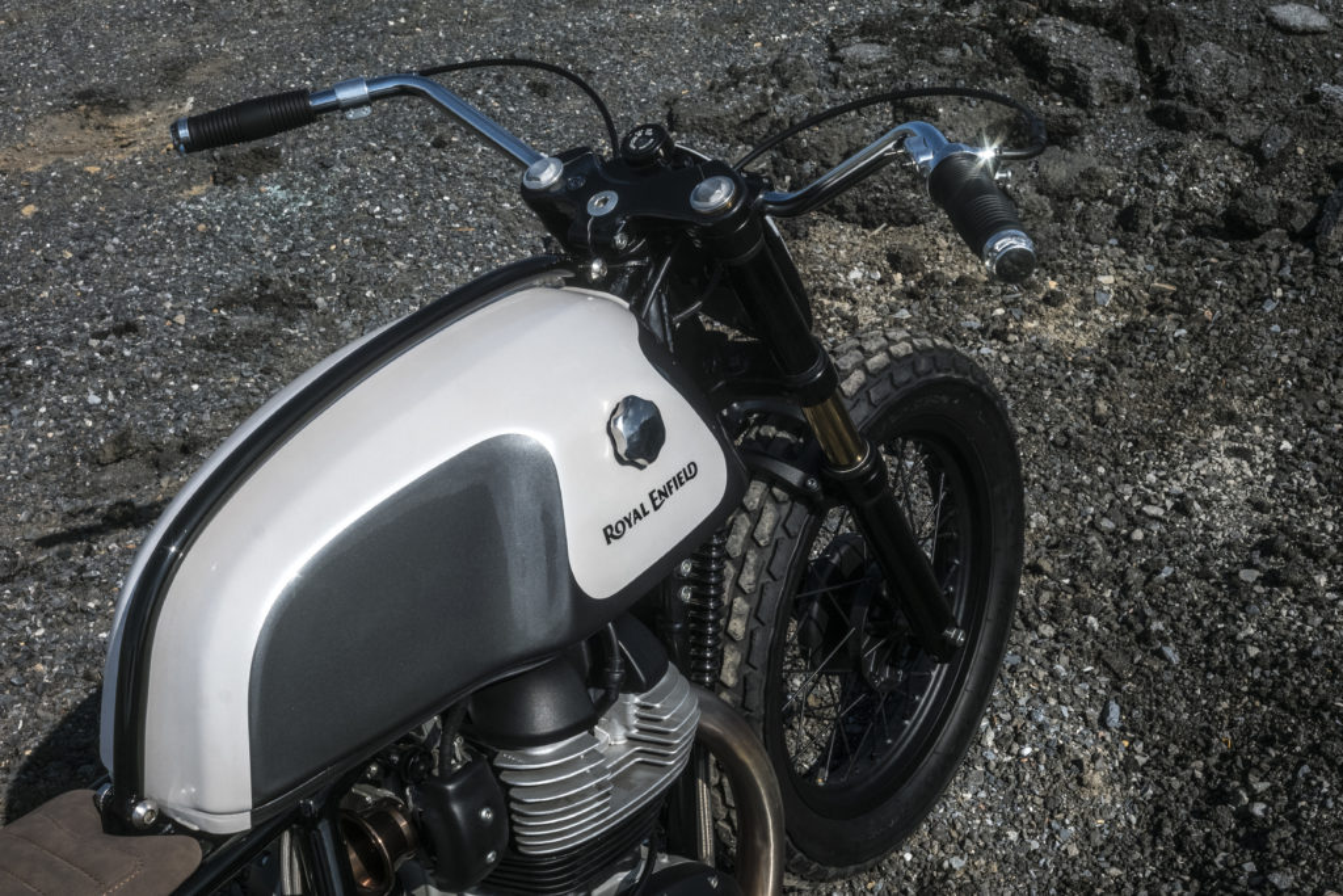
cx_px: 672
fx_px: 1530
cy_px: 448
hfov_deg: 47.4
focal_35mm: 41
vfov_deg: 32.6
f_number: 16
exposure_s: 1/550
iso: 400
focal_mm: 27
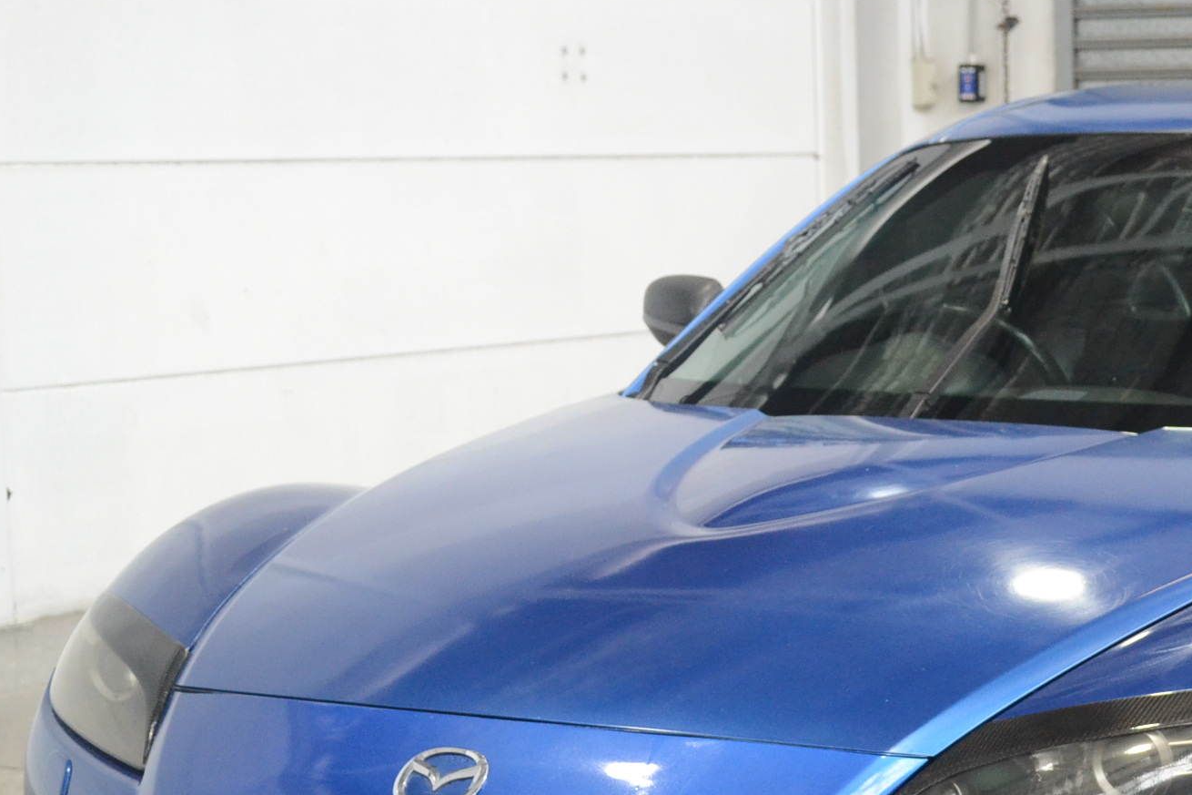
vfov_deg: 14.3
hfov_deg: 21.1
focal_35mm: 95
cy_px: 664
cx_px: 1025
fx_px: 3145
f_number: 5
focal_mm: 36
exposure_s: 1/320
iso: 1600
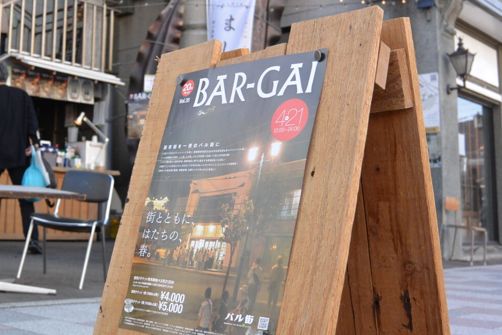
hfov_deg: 35.5
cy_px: 122
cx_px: 130
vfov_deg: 24.6
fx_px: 767
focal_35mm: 55
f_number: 3.8
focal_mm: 13
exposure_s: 1/500
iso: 200
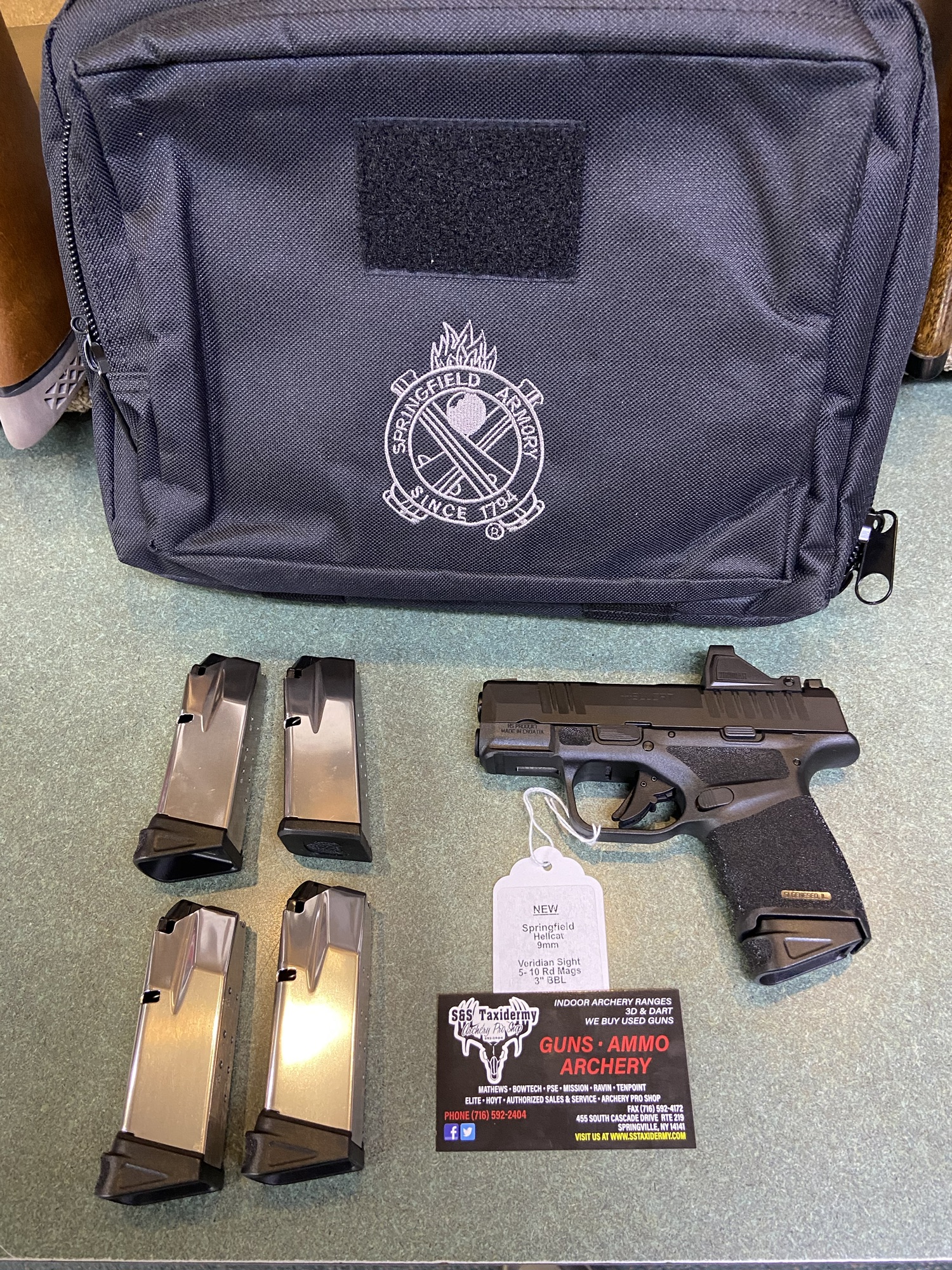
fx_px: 953
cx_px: 476
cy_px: 635
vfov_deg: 67.3
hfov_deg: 53.1
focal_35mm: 26
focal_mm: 4.25
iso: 400
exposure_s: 1/40
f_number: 1.8
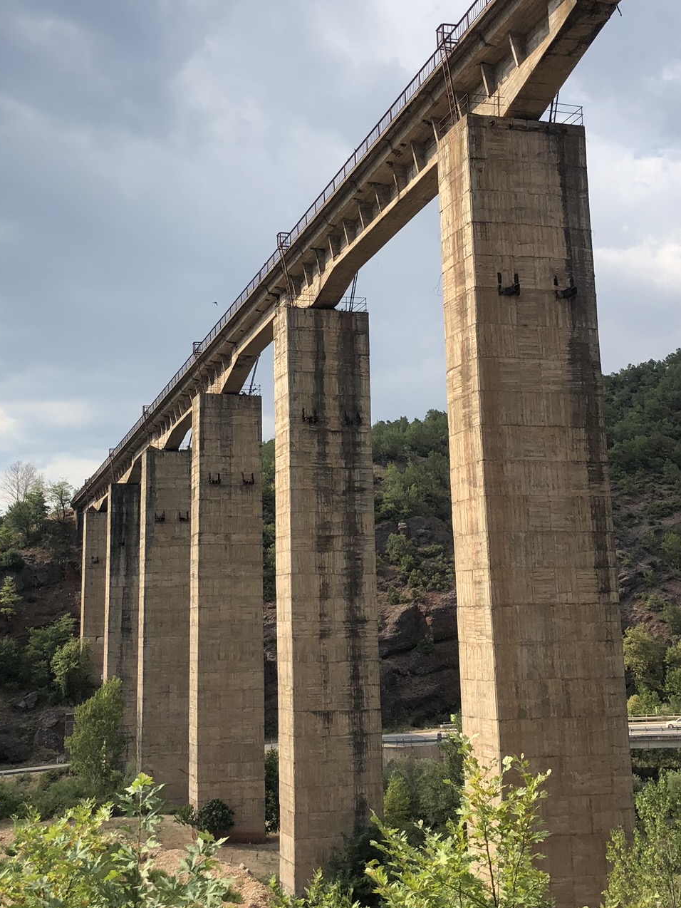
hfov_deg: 32.1
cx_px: 286
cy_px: 376
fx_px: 1180
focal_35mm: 45
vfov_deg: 41.9
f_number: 1.8
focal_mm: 4
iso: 20
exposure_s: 1/1779
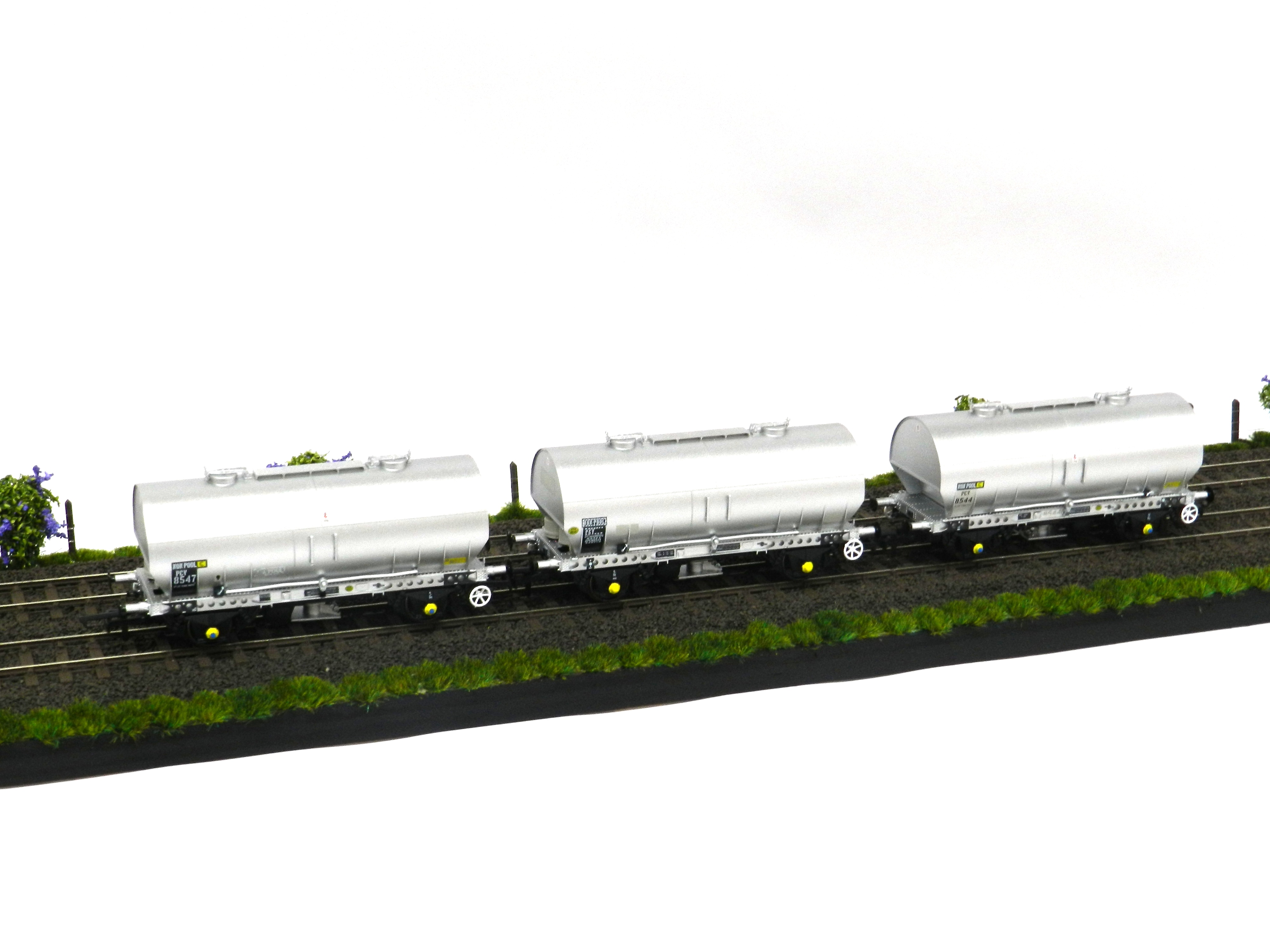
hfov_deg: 36.2
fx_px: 1944
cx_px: 635
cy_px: 476
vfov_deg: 27.5
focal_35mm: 53
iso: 250
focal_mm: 9.4
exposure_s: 1/30
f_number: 4.4
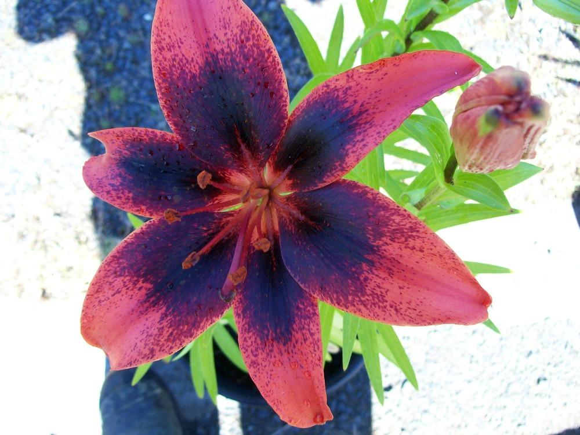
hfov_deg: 51.4
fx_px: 603
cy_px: 218
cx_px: 290
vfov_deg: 39.7
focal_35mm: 36
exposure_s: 1/191
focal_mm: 6
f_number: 2.7
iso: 80
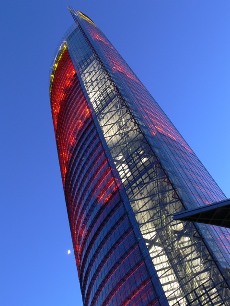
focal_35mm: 35
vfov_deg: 52.6
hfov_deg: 40.7
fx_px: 310
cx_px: 115
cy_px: 153
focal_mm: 7.4
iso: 80
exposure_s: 2.5
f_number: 8
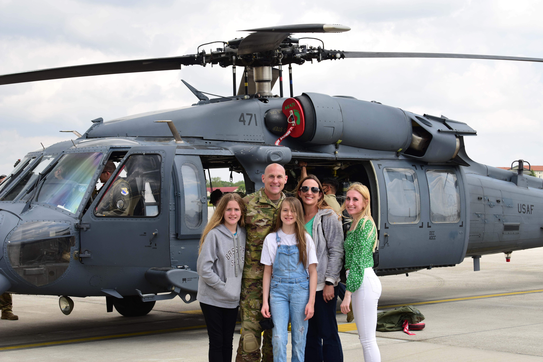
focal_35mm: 70
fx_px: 1056
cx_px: 272
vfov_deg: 19.5
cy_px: 181
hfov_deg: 28.8
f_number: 11
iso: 500
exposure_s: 1/500
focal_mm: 70
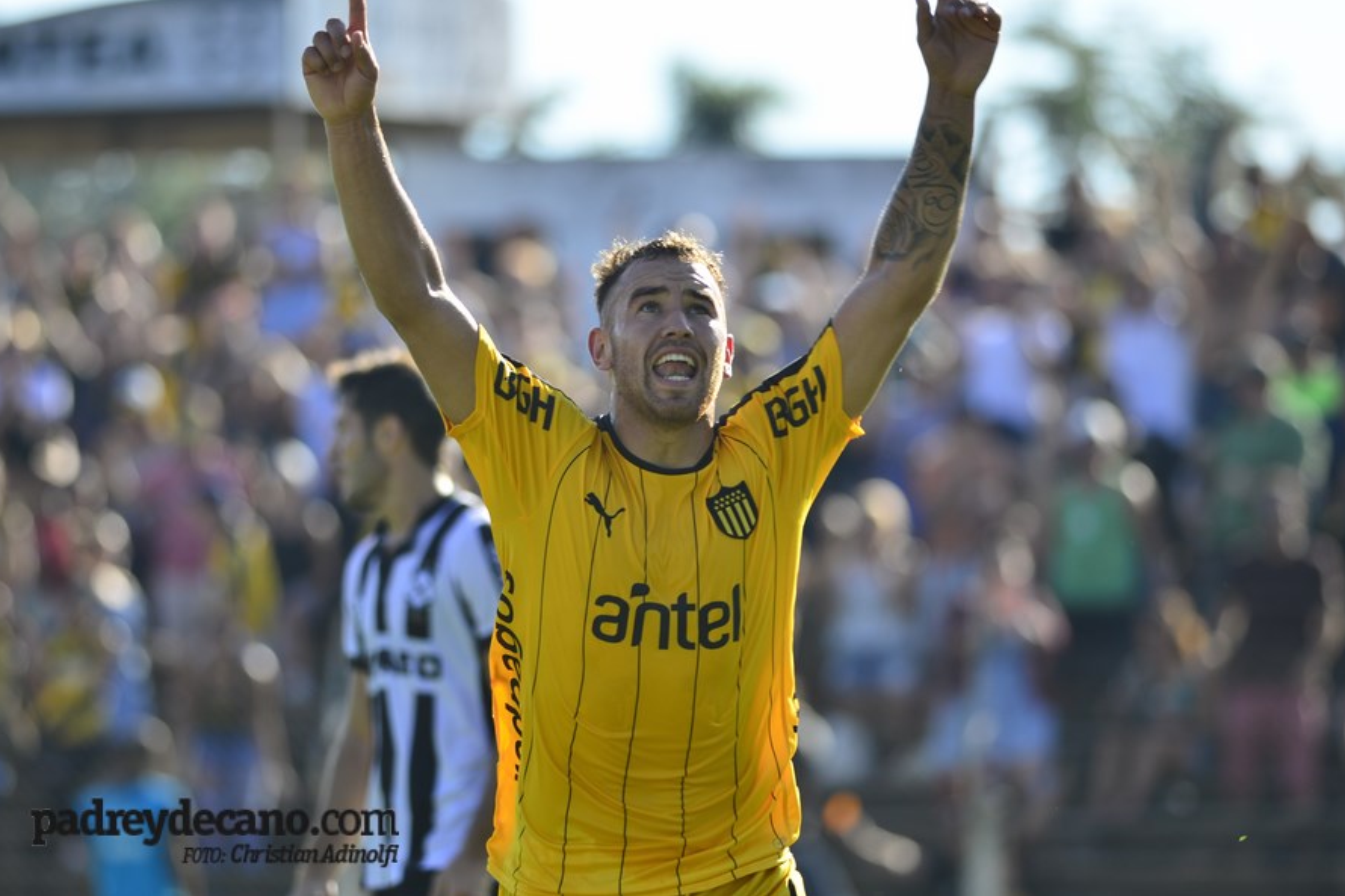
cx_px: 676
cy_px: 447
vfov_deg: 3.0
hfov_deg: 4.5
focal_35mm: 454
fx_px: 16958
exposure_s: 1/640
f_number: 4
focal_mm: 300
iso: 125
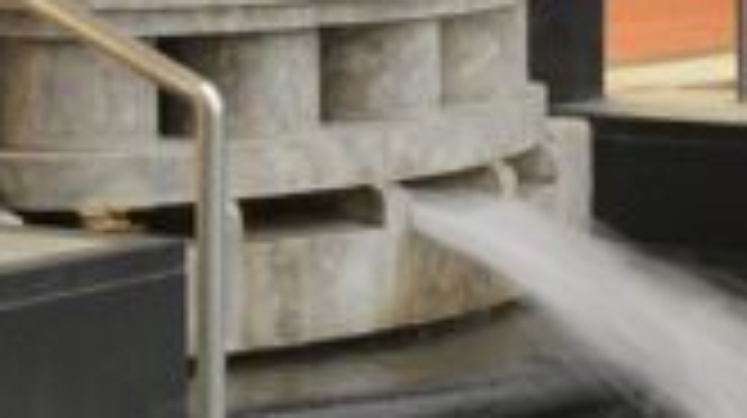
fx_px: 3819
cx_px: 472
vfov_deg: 6.2
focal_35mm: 193
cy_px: -90
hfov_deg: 11.2
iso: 720
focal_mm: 34
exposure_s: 1/15
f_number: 4.5
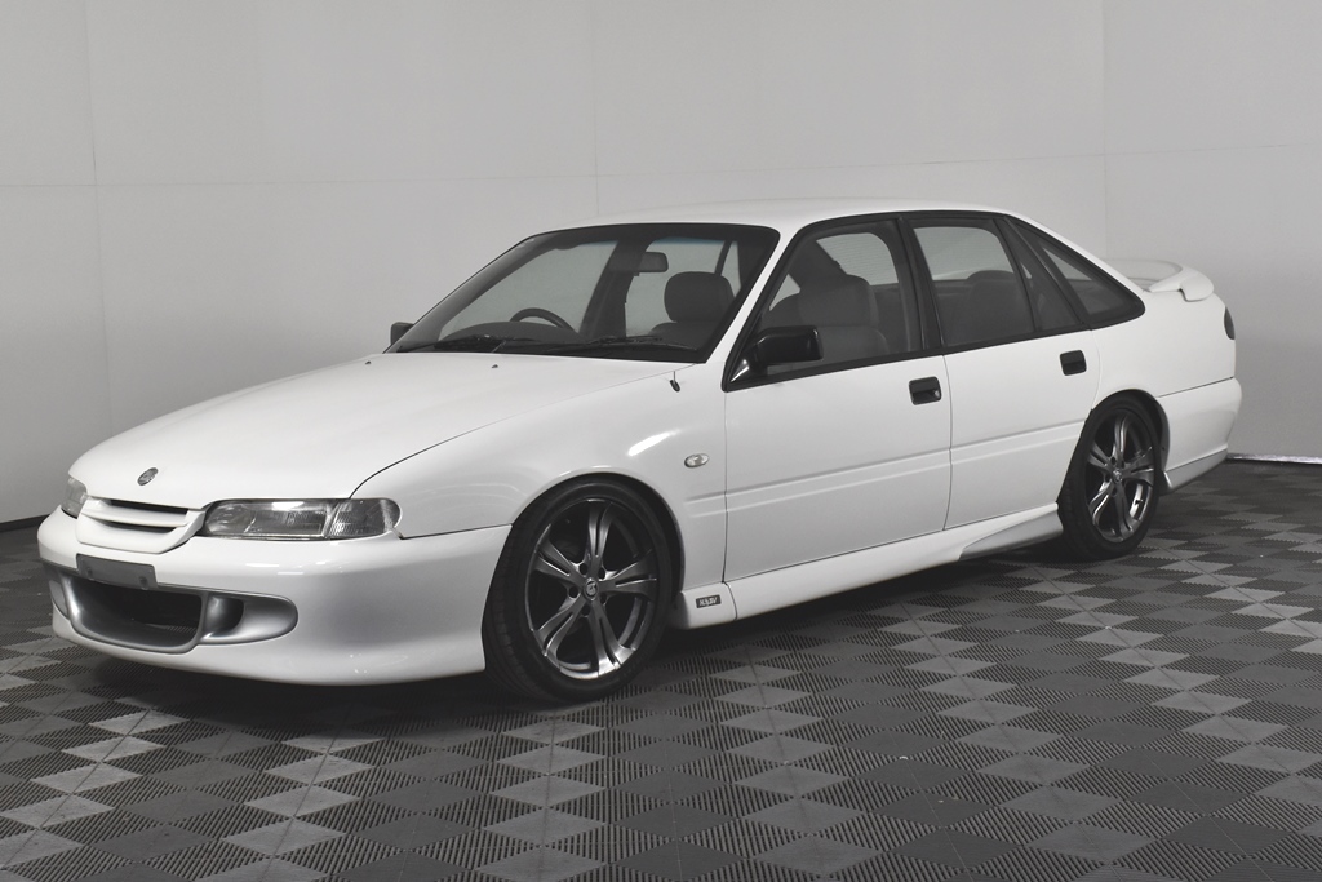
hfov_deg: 36.9
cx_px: 661
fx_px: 1983
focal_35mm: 54
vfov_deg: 25.1
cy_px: 441
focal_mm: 36
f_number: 10
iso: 1600
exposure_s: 1/400
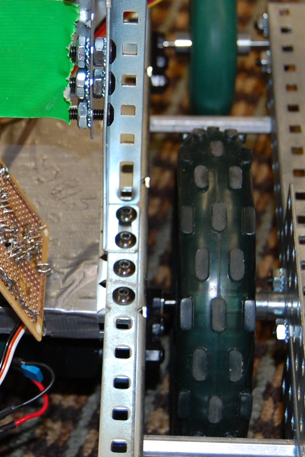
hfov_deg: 10.9
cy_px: 240
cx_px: -11
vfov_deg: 16.5
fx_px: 1575
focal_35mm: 124
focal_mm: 32
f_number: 4.5
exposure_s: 1/60
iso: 400
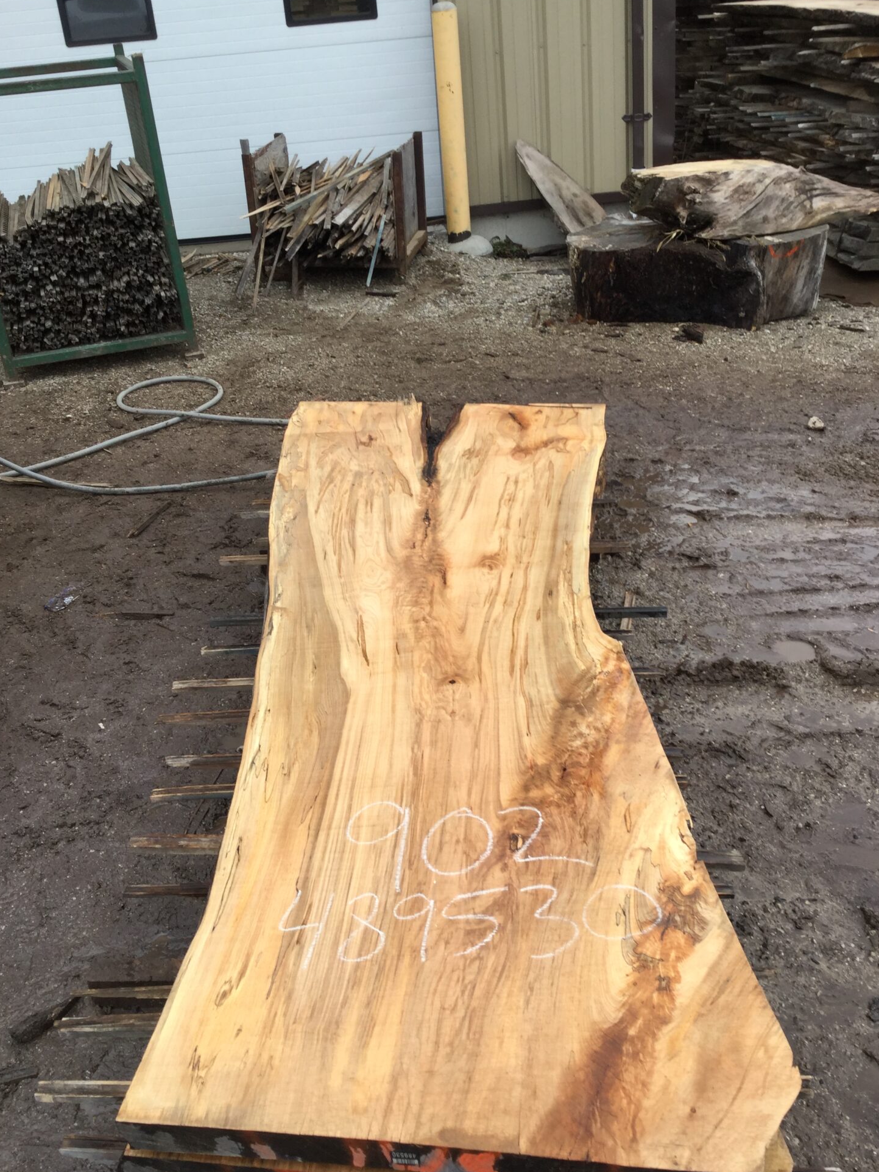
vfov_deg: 55.3
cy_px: 596
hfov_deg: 42.9
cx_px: 454
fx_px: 1117
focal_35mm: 33
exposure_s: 1/138
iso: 25
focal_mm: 3.3
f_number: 2.4
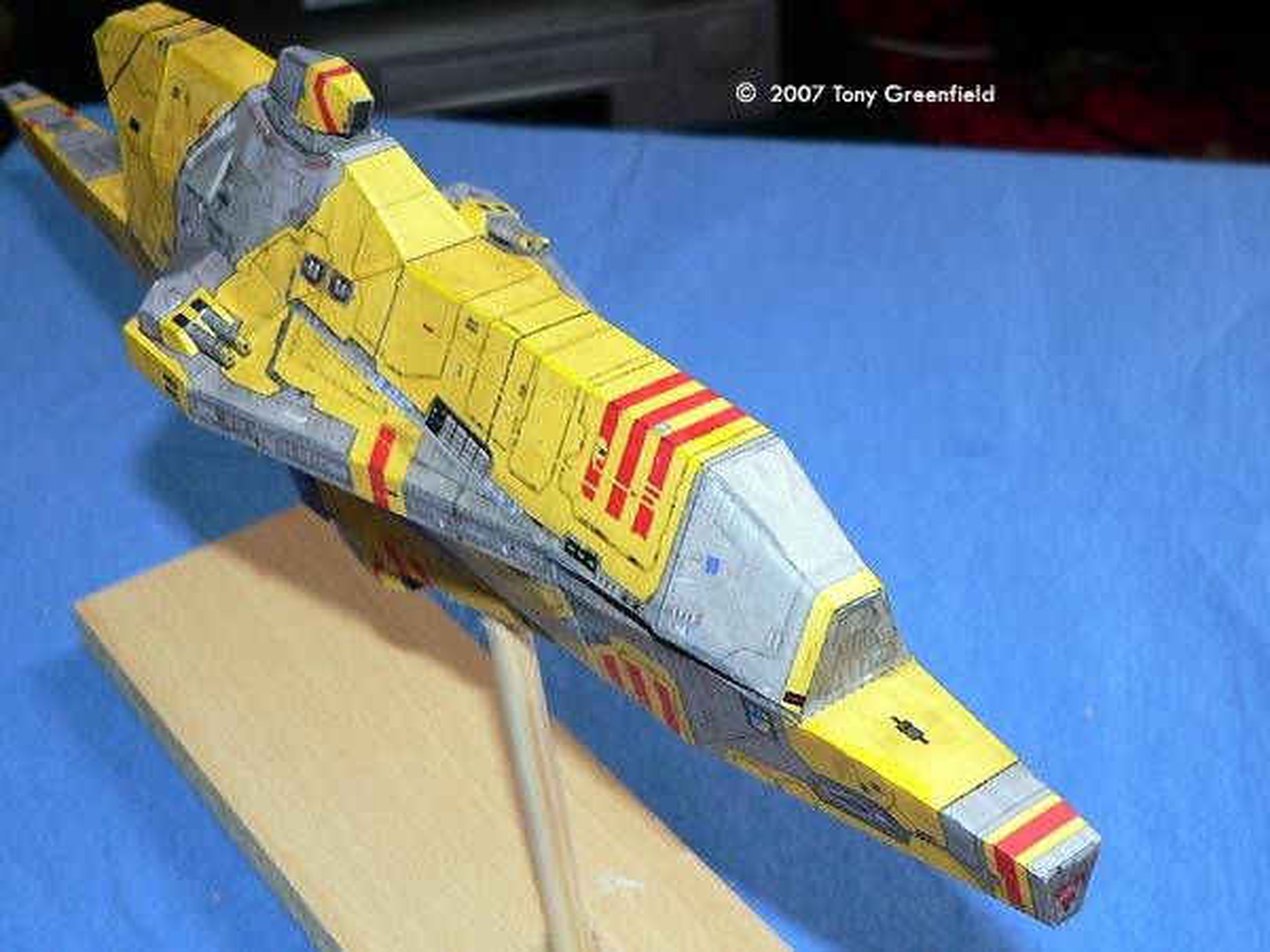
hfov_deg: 35.5
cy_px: 476
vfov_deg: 27.0
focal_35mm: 54
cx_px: 635
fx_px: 1981
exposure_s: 1/60
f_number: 2.8
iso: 80
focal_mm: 8.9
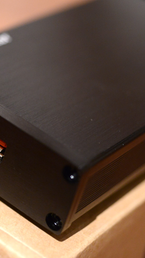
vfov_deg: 20.9
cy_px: 129
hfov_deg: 11.7
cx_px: -2
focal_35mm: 102
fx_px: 697
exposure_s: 1/50
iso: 2000
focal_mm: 55
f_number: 3.5
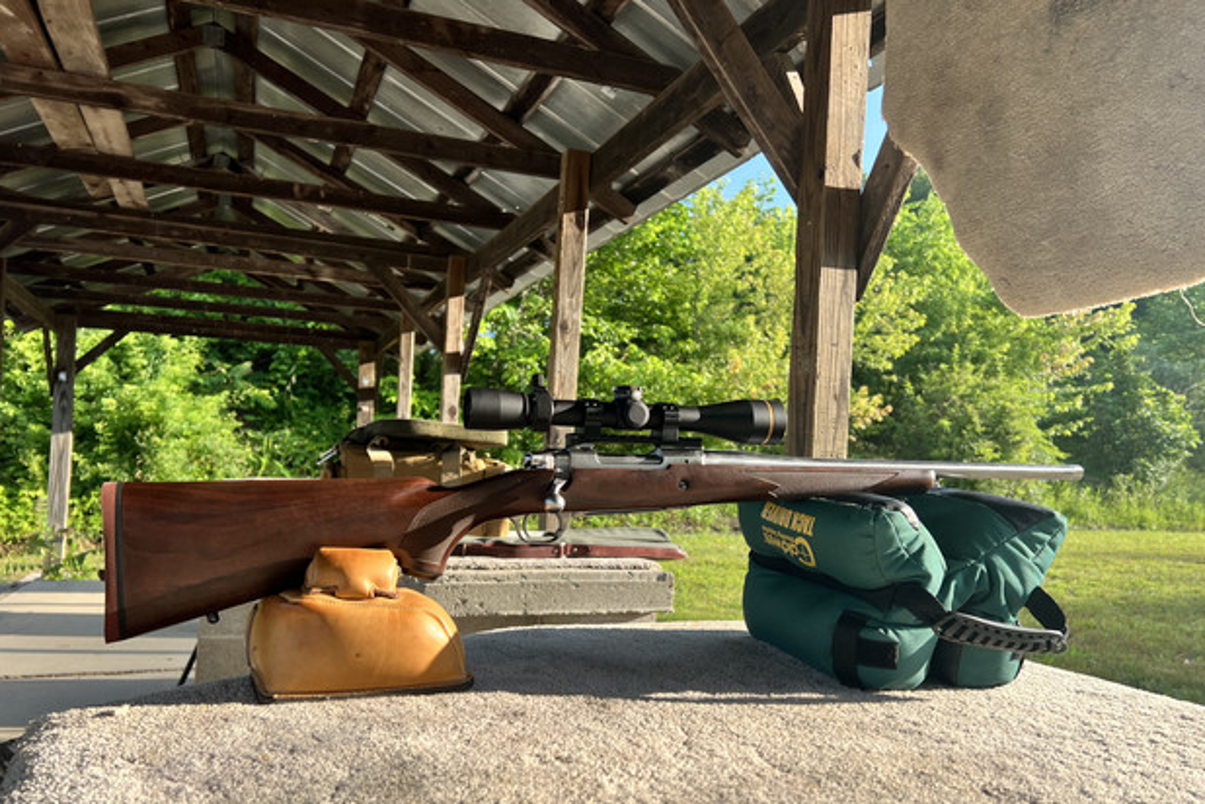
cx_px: 616
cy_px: 451
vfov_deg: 46.3
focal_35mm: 28
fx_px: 937
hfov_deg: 65.5
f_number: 1.5
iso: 50
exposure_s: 1/1009
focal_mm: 5.7
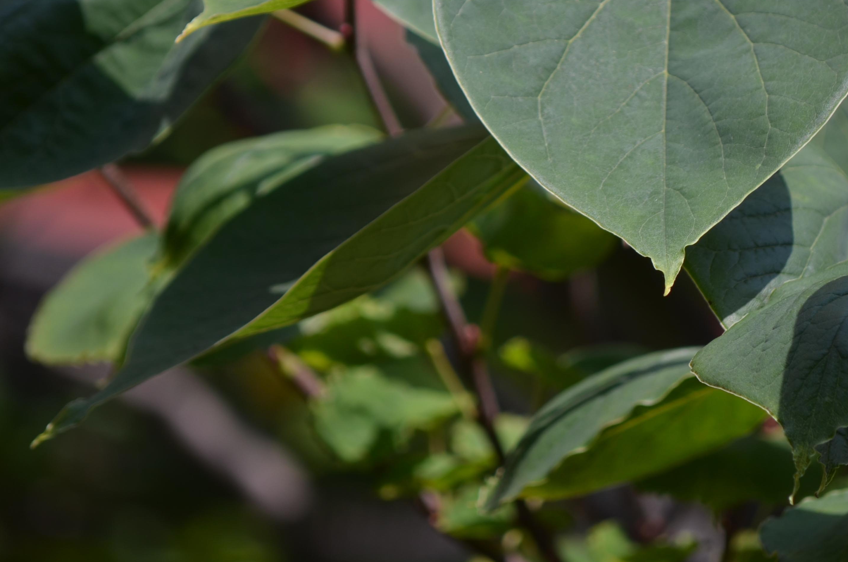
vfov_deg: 2.6
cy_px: 111
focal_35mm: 519
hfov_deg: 4.0
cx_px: 566
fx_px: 12200
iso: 100
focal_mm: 200
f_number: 5.6
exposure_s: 1/400
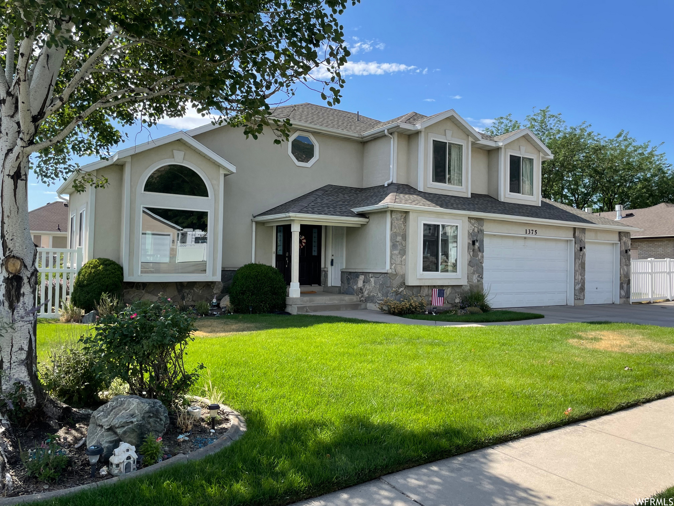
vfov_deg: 53.1
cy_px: 253
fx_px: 506
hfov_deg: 67.3
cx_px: 337
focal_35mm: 26
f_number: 1.6
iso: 32
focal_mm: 4.2
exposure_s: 1/1855
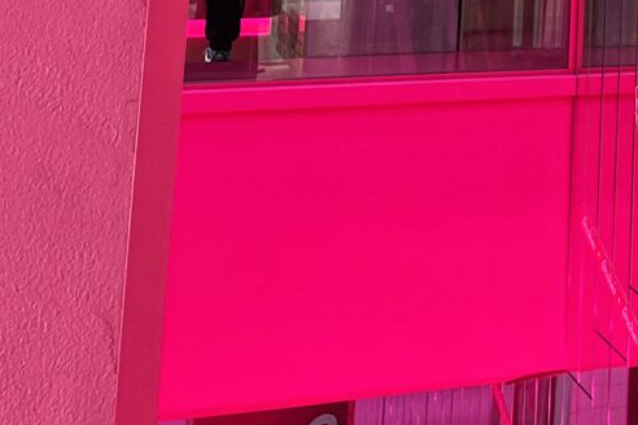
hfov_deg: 21.5
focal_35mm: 88
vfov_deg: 13.7
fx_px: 1559
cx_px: 762
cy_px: -367
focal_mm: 4.2
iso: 125
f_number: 1.6
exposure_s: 1/100
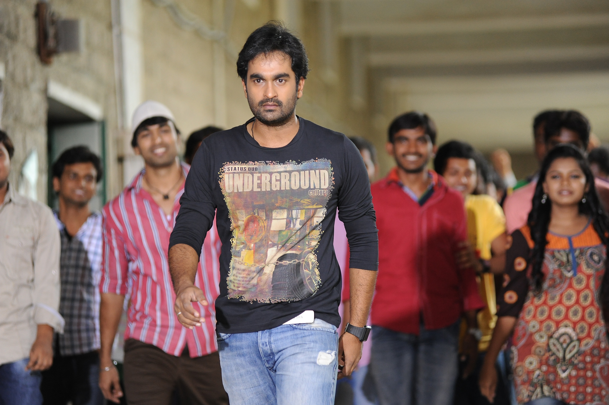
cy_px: 202
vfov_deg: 6.9
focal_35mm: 200
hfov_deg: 10.3
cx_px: 304
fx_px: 3381
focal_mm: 200
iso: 2000
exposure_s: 1/250
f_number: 4
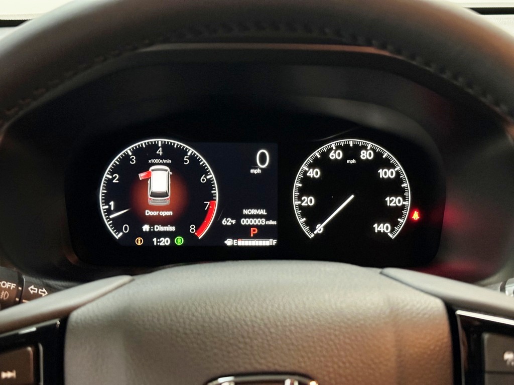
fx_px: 713
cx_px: 257
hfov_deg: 39.7
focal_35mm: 48
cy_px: 192
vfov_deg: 30.3
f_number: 1.78
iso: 640
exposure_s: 1/24
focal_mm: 6.86
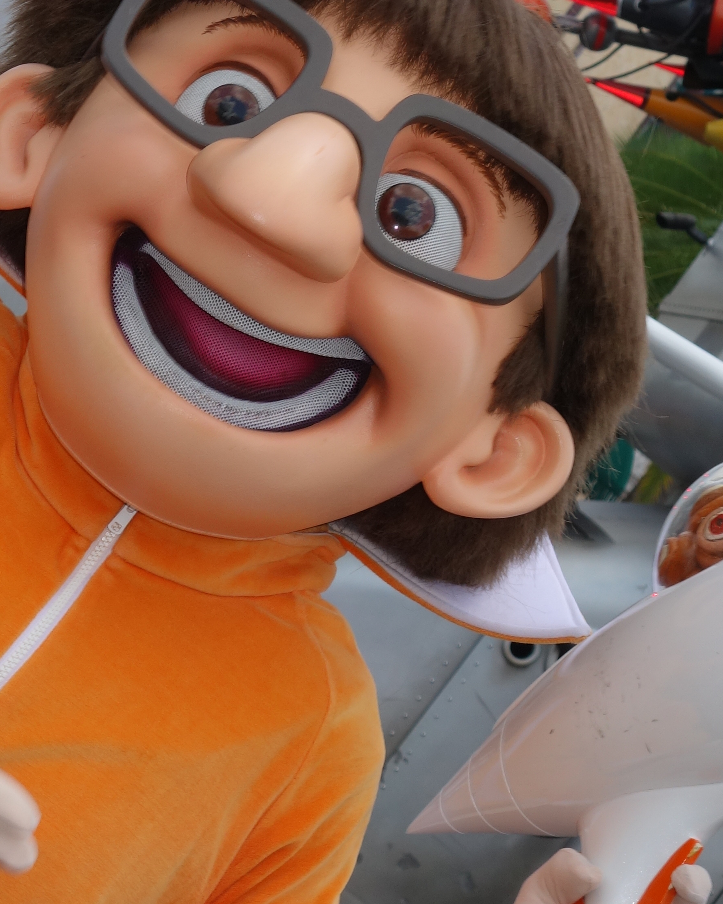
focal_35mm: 127
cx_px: 271
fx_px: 3397
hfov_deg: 12.1
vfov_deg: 15.1
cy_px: 540
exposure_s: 1/320
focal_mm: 20.41
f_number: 5.6
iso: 125
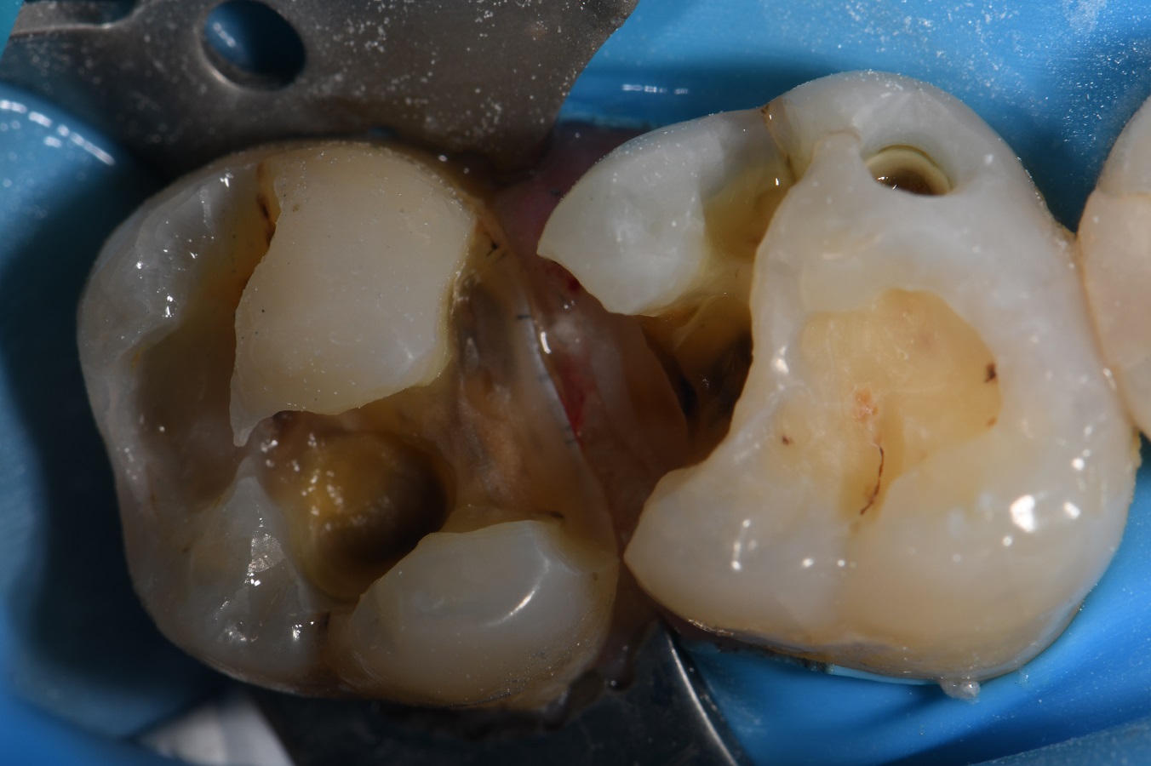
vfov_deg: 8.7
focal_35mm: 157
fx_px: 5017
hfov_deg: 13.1
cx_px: 576
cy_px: 383
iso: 200
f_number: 32
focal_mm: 105
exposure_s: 1/200
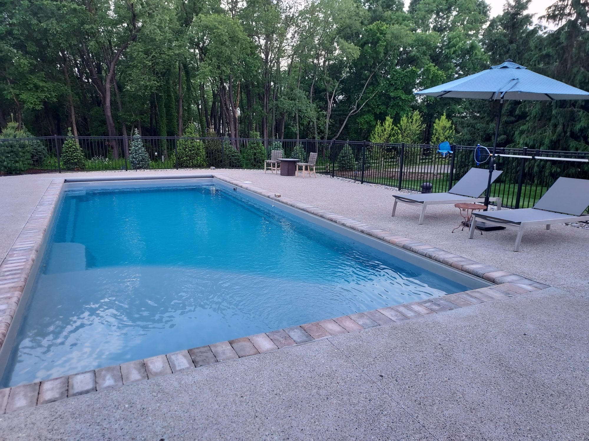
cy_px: 220
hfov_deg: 71.6
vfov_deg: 56.8
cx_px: 294
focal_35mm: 24
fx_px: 408
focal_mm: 4.6
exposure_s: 1/122
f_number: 1.8
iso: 40
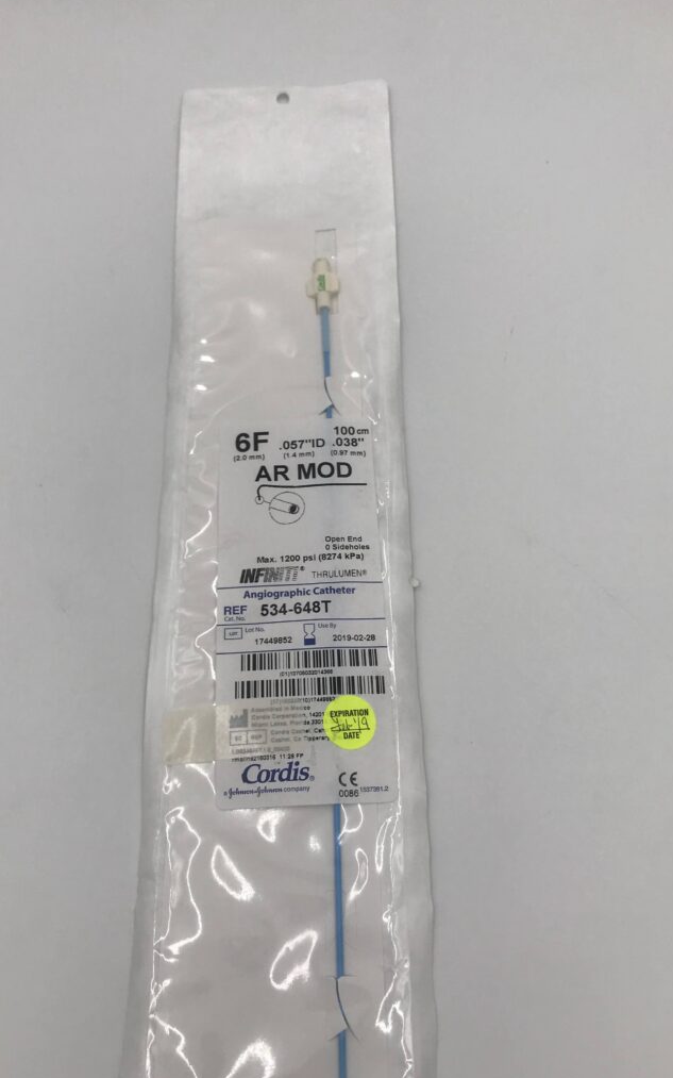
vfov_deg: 62.9
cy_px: 537
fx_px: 881
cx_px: 323
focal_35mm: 30
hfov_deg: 41.8
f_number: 1.8
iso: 20
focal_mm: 3.99
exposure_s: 1/323
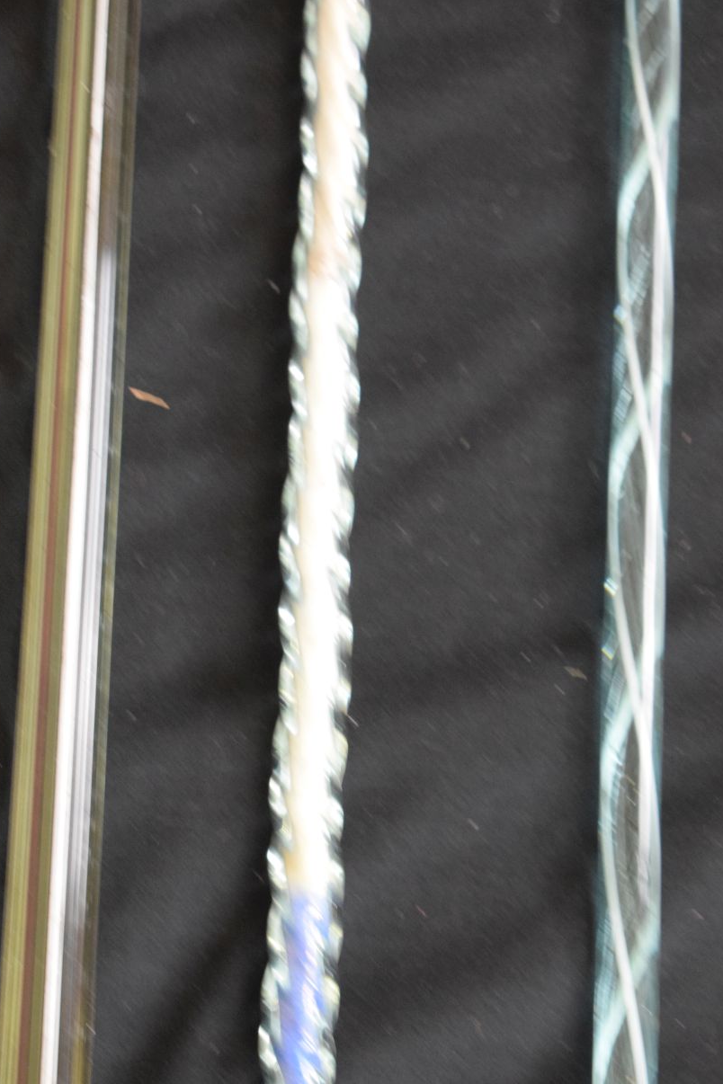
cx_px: 379
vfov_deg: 19.9
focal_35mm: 103
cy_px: 572
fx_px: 3091
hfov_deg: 13.3
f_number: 5.6
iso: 3200
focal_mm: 55
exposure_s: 1/40
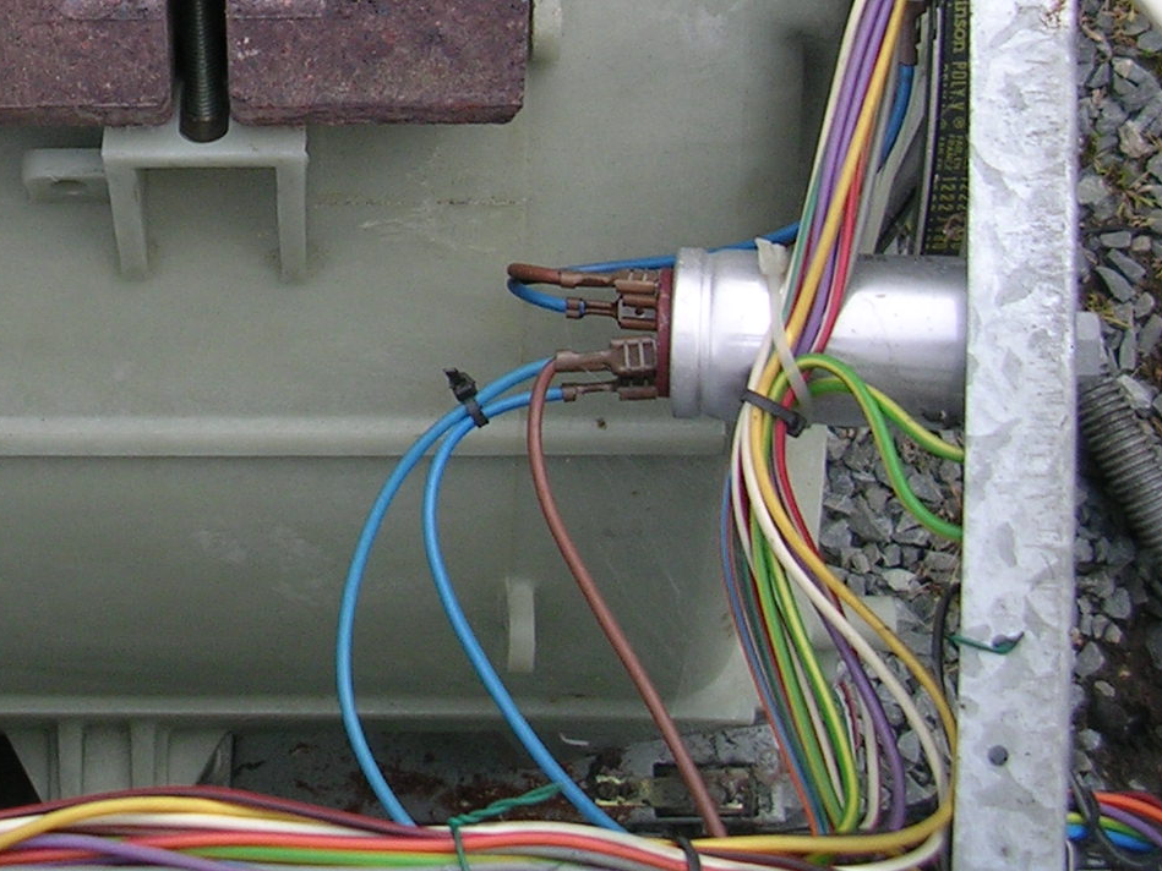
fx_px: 2753
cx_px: -75
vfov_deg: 17.5
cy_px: -29
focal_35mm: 82
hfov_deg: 22.6
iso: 50
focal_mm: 5.8
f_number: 2.8
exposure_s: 1/270
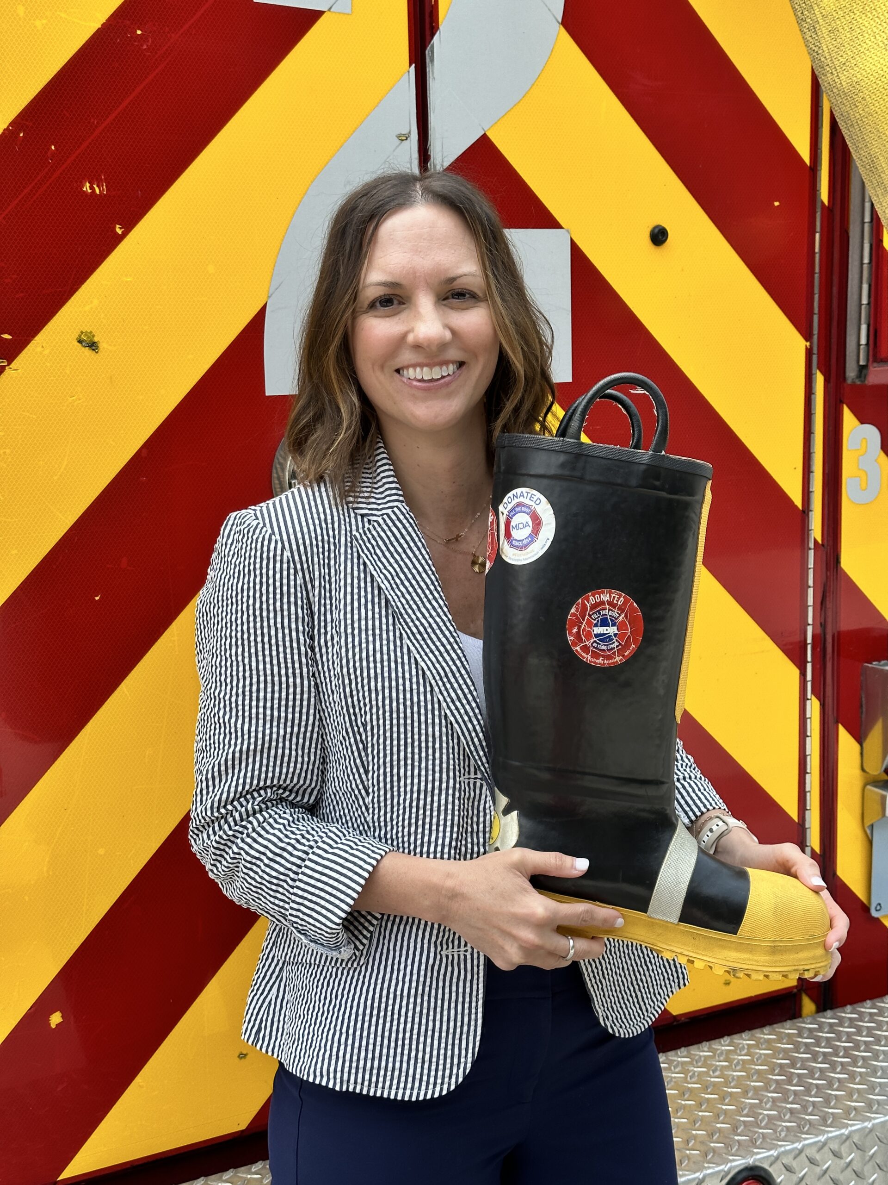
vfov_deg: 39.7
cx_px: 444
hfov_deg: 30.3
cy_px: 592
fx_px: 1642
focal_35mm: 48
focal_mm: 6.86
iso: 64
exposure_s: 1/927
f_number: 1.78
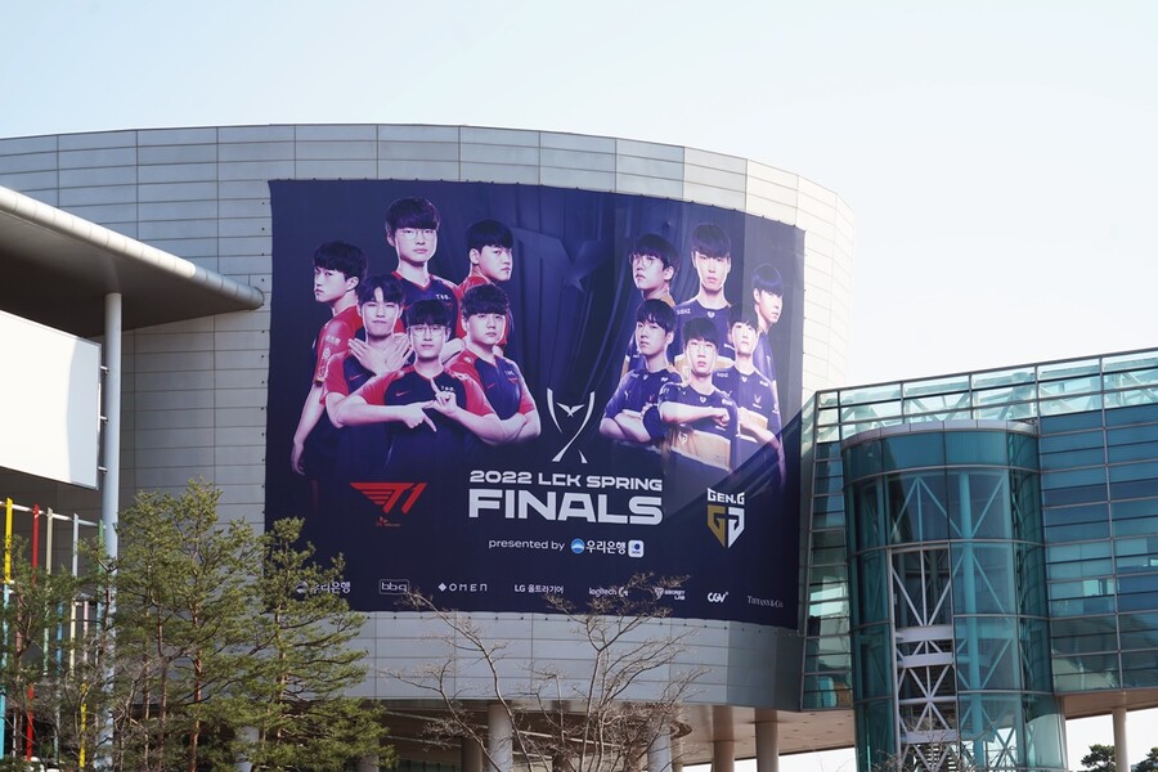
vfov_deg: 18.9
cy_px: 386
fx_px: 2316
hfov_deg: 28.1
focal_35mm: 72
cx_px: 579
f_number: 6.3
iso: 100
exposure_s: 1/250
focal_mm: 72
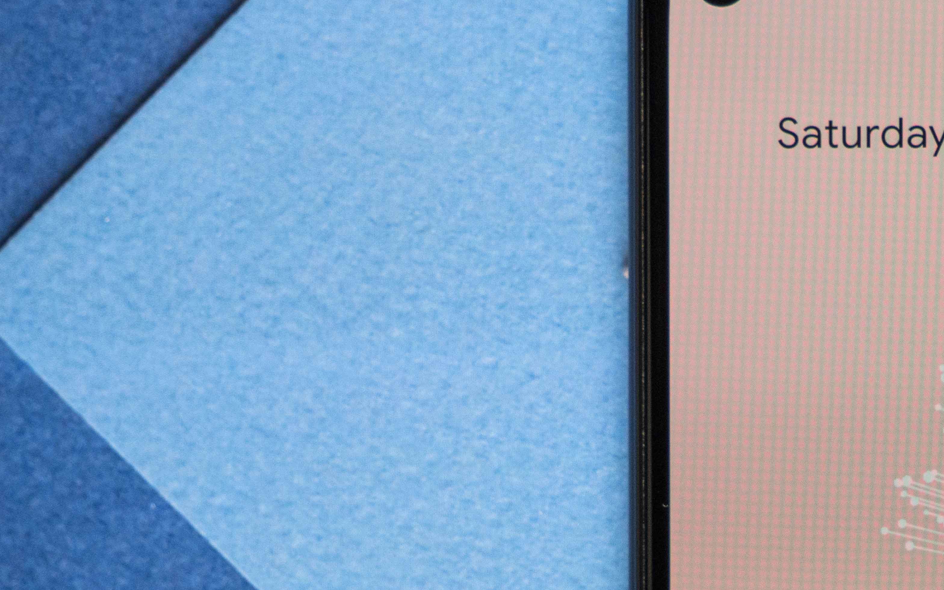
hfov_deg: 4.5
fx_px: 11887
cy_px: 307
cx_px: 802
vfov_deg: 2.8
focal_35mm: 462
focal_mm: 158
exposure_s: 1/100
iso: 1000
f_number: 6.3
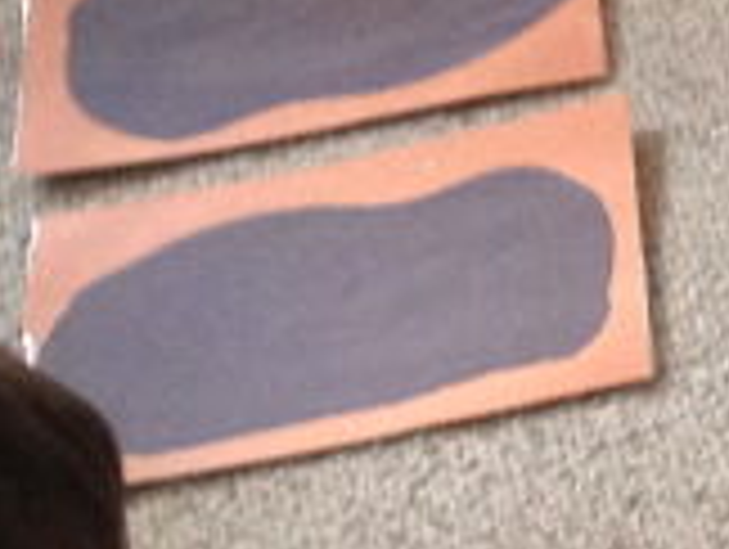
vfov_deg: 6.7
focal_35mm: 221
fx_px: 4661
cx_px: 1566
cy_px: 22
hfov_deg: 8.4
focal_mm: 4.28
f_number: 2.4
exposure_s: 1/20
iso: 200
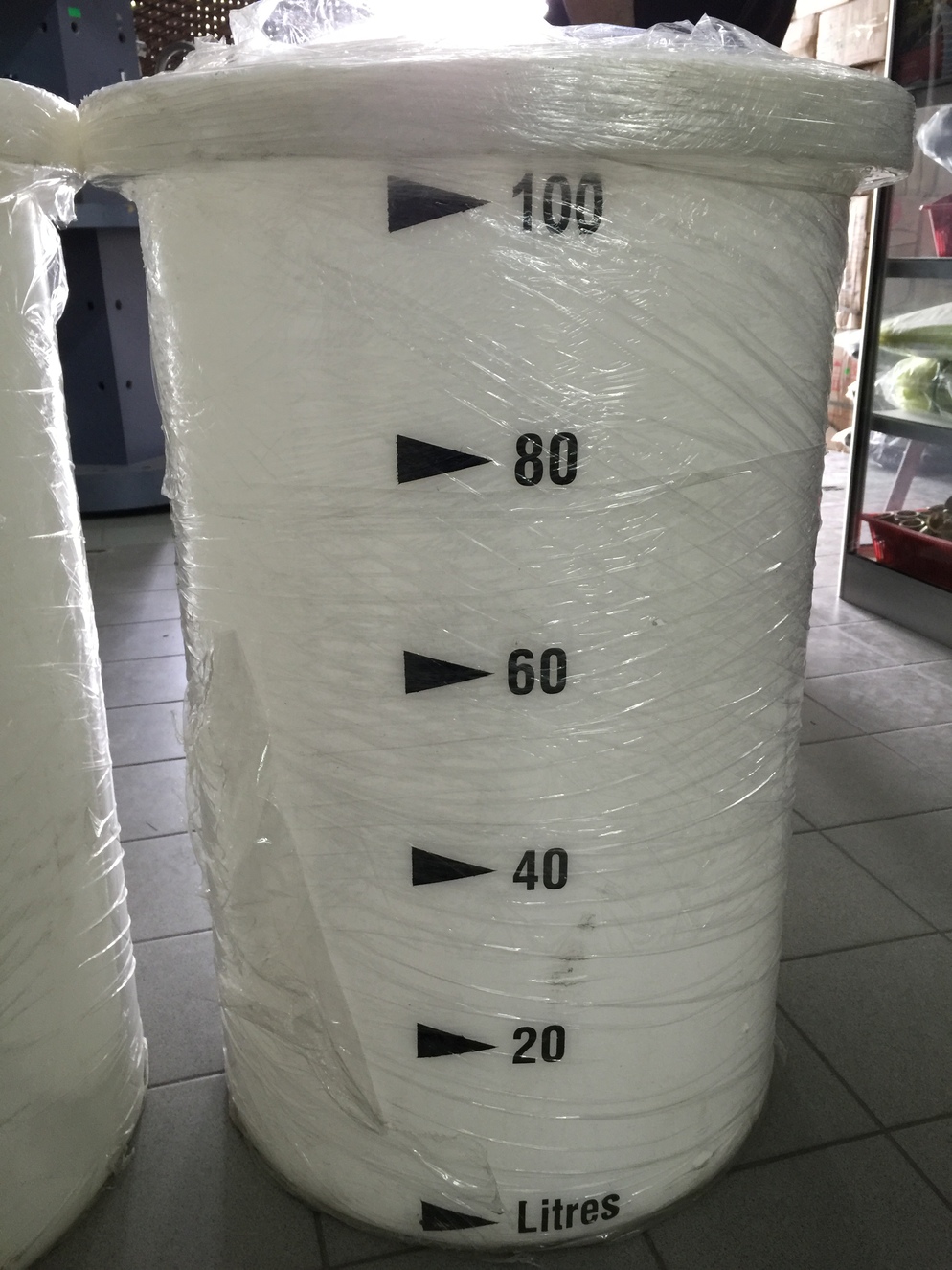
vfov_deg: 61.7
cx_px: 476
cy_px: 635
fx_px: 1063
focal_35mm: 29
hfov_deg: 48.2
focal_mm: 4.15
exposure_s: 1/17
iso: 80
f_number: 2.2
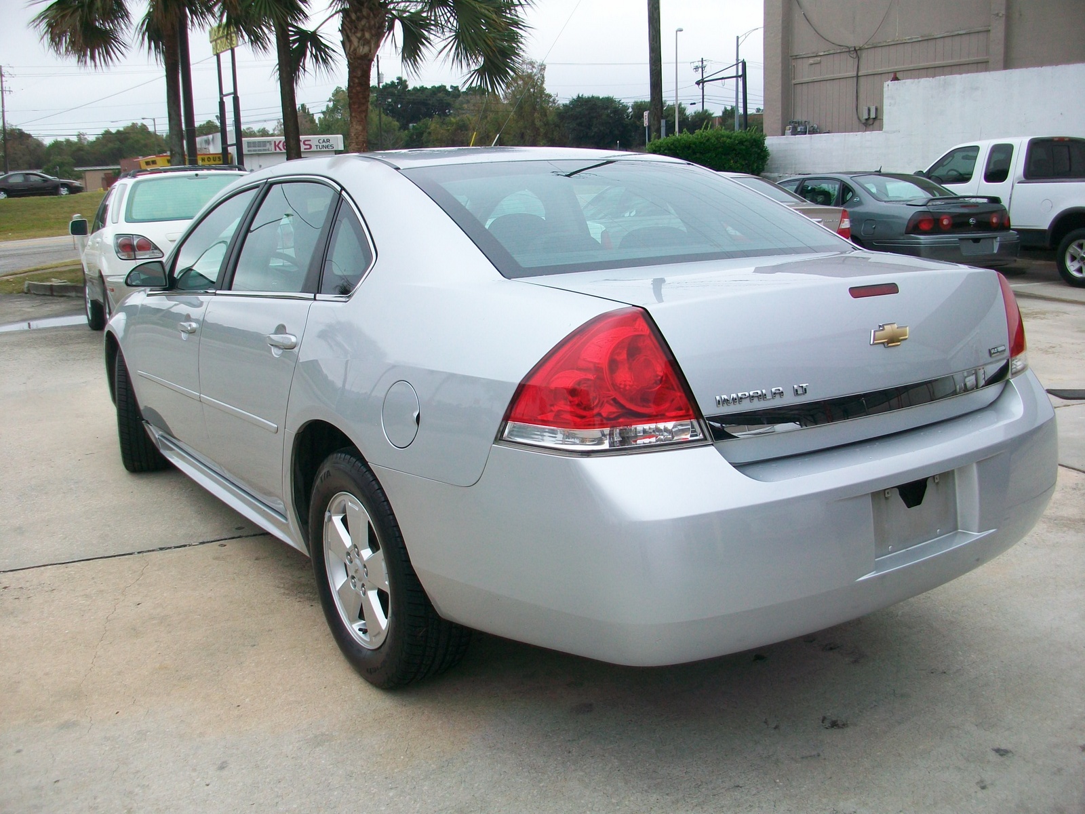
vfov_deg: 44.2
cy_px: 407
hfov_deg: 56.8
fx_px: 1003
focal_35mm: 32
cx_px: 542
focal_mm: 5.7
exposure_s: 1/400
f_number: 2.8
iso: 64
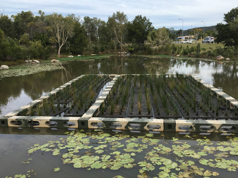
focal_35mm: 34
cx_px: 131
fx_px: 234
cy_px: 102
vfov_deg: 41.7
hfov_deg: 53.9
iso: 25
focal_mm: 4.15
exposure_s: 1/827
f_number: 2.2
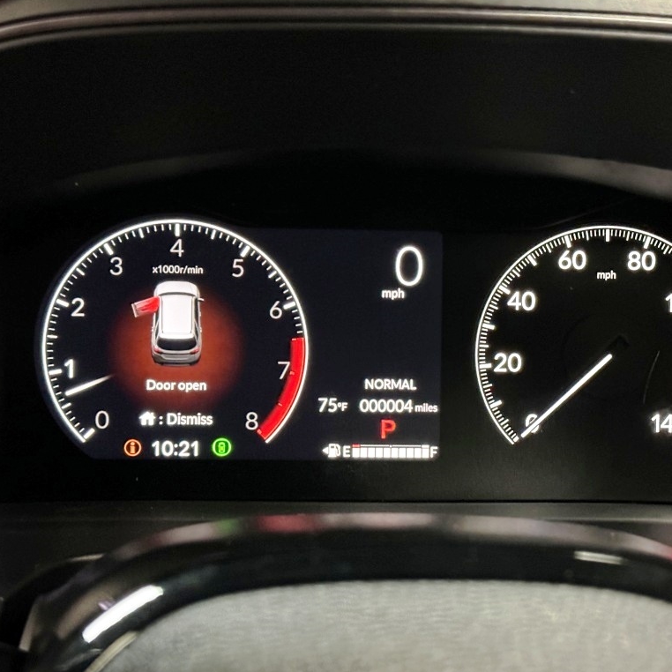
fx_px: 1252
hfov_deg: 30.0
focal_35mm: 57
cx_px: 406
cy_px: 336
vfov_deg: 30.0
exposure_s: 1/20
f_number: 1.78
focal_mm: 6.86
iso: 640
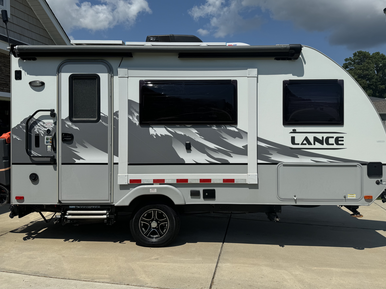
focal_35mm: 29
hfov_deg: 61.6
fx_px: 323
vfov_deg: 48.1
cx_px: 210
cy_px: 122
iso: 80
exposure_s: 1/9009
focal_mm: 6.86
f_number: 1.78
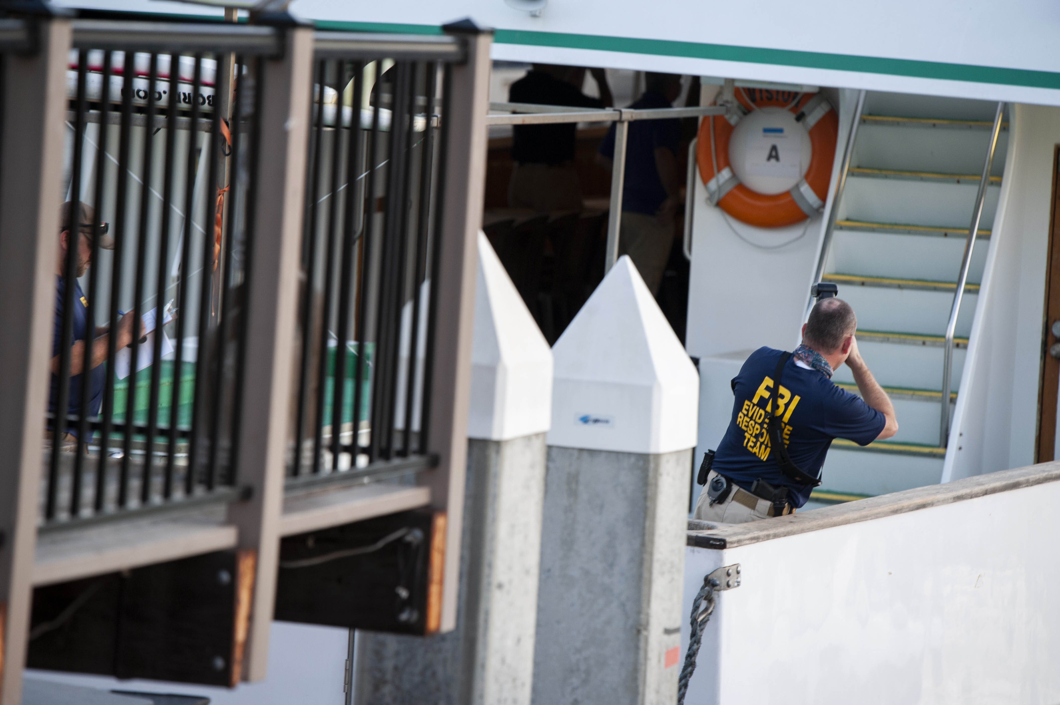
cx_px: 530
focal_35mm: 200
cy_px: 352
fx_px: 5885
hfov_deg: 10.3
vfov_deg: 6.9
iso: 640
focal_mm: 200
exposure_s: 1/125
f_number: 4
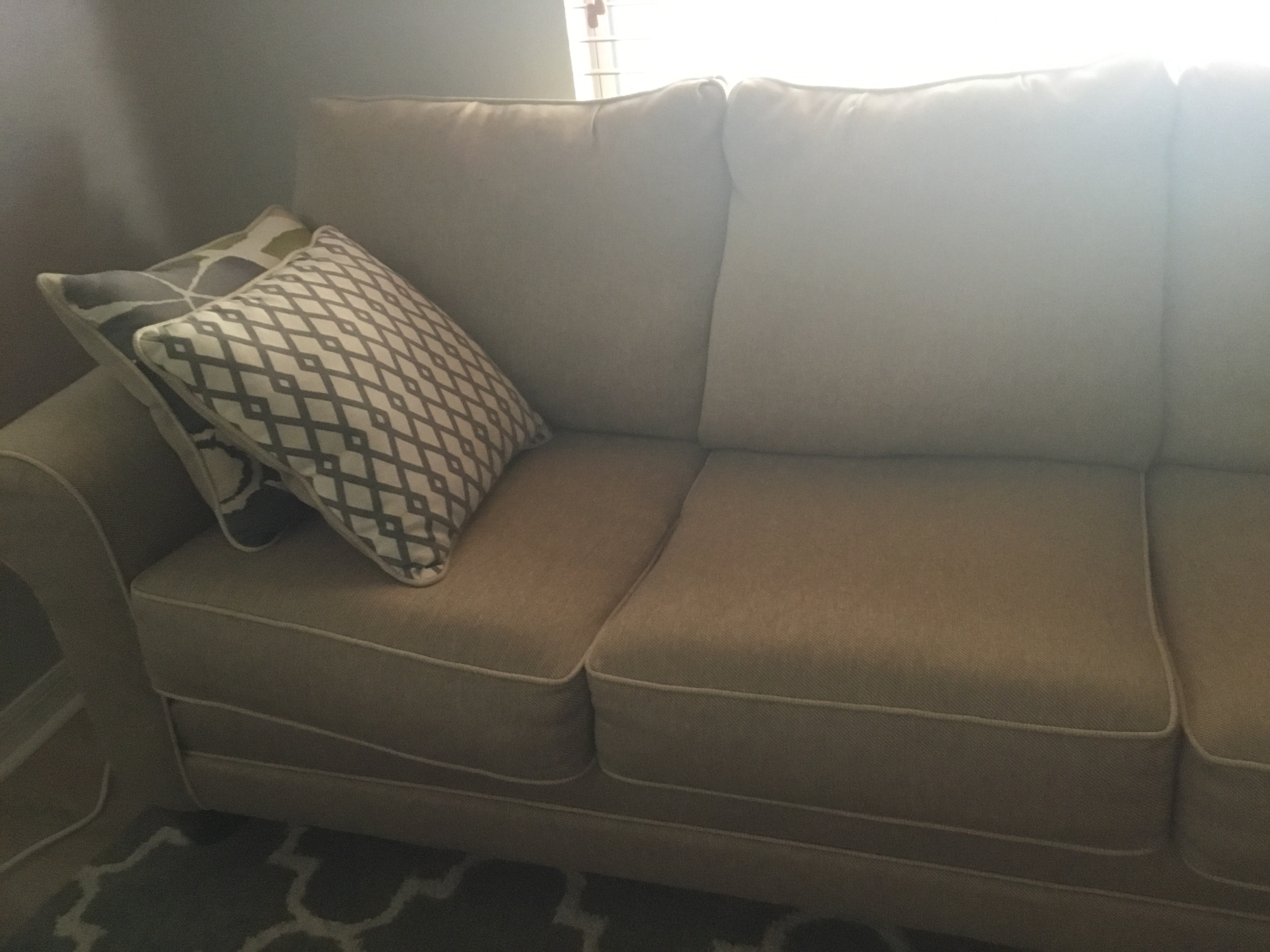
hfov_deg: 58.4
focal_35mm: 31
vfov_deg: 45.4
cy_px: 476
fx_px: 1137
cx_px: 635
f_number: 2.4
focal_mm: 3.3
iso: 200
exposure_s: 1/20
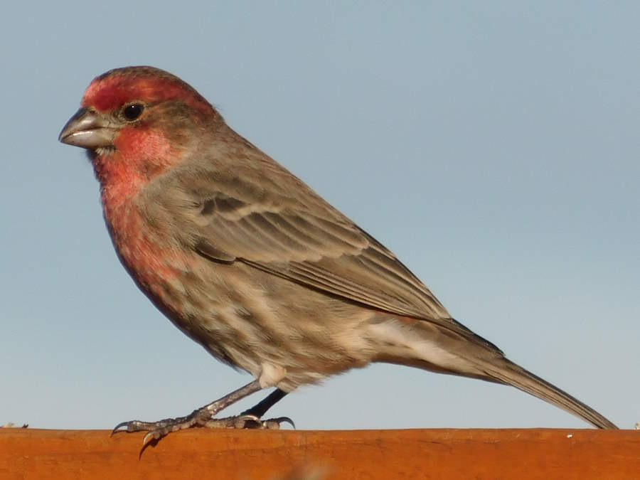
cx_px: 320
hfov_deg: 2.2
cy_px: 240
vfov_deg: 1.6
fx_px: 16899
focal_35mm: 914
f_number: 6.5
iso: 125
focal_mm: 160
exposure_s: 1/640
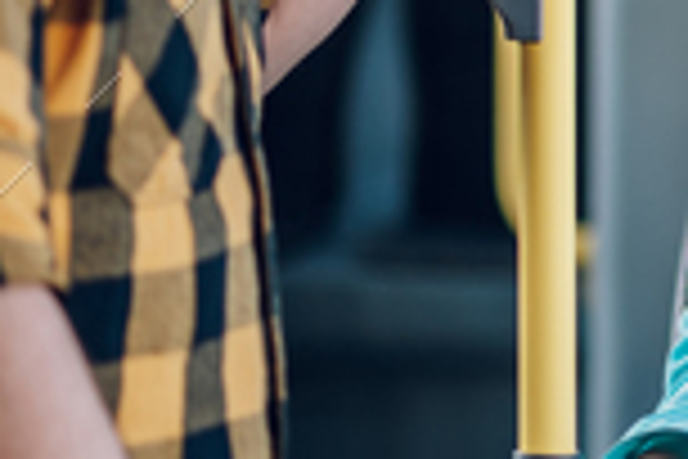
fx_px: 6268
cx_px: 1115
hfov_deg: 6.2
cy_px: -61
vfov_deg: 4.2
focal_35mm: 328
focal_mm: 85
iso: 320
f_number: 1.8
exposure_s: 1/200
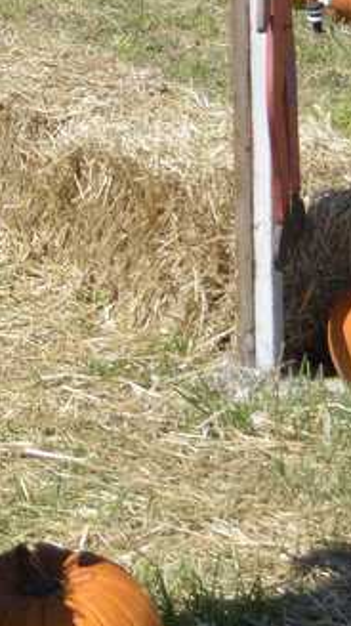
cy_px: -153
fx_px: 2835
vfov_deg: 12.3
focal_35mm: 171
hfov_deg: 7.0
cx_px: -111
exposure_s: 1/1250
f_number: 4.5
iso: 160
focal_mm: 29
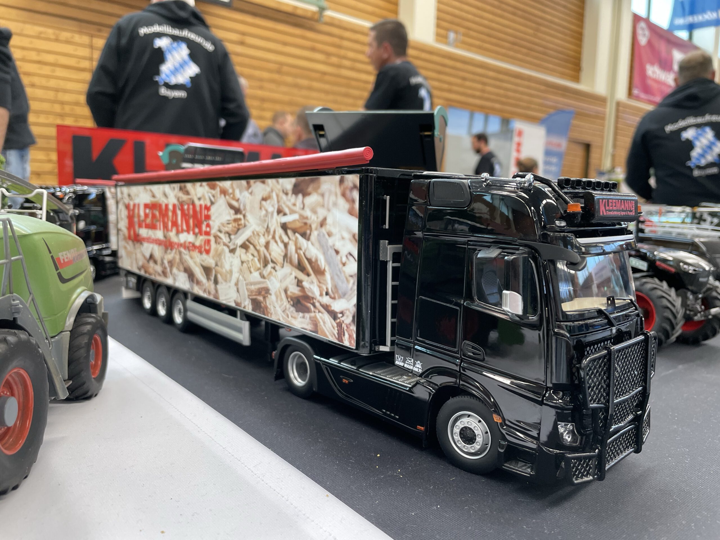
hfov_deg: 67.3
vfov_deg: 53.1
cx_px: 360
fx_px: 541
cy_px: 270
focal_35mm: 26
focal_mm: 4.2
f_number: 1.6
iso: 100
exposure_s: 1/100
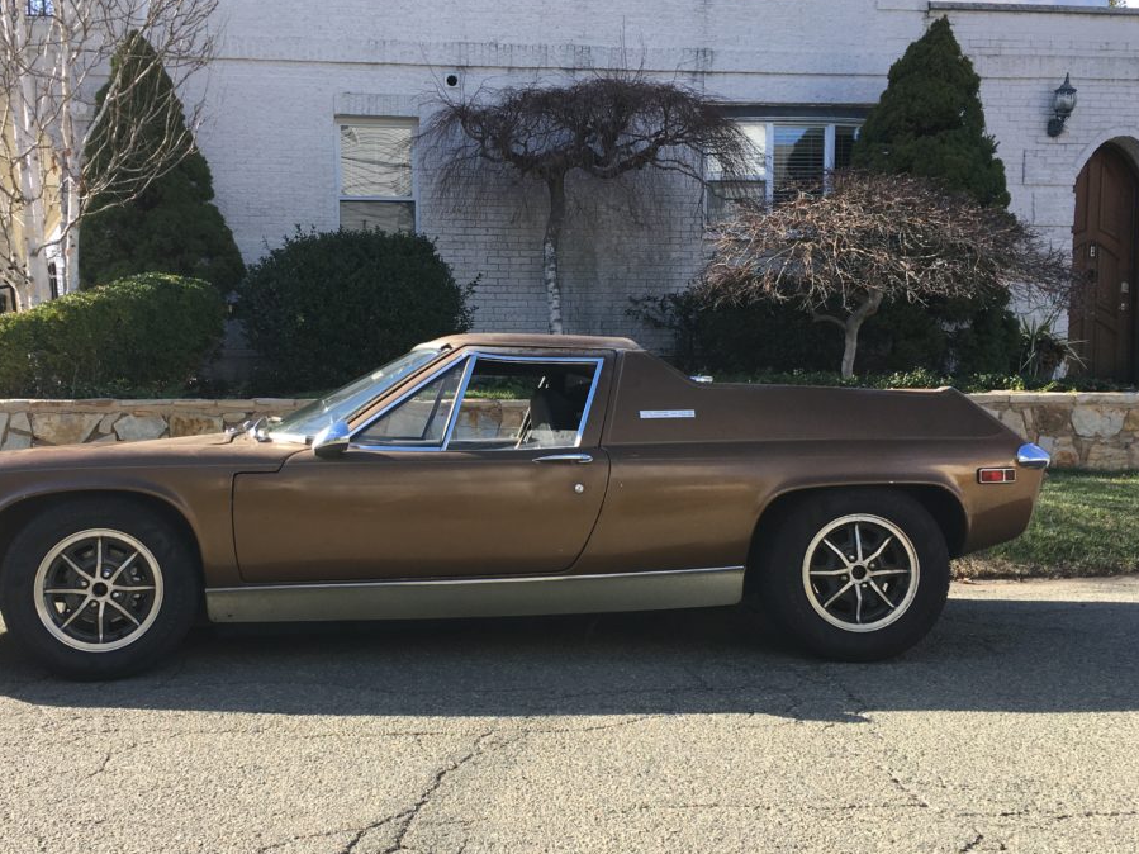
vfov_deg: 38.6
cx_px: 458
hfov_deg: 49.8
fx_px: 1217
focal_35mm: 37
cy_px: 469
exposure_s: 1/388
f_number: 2.2
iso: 25
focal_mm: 4.15
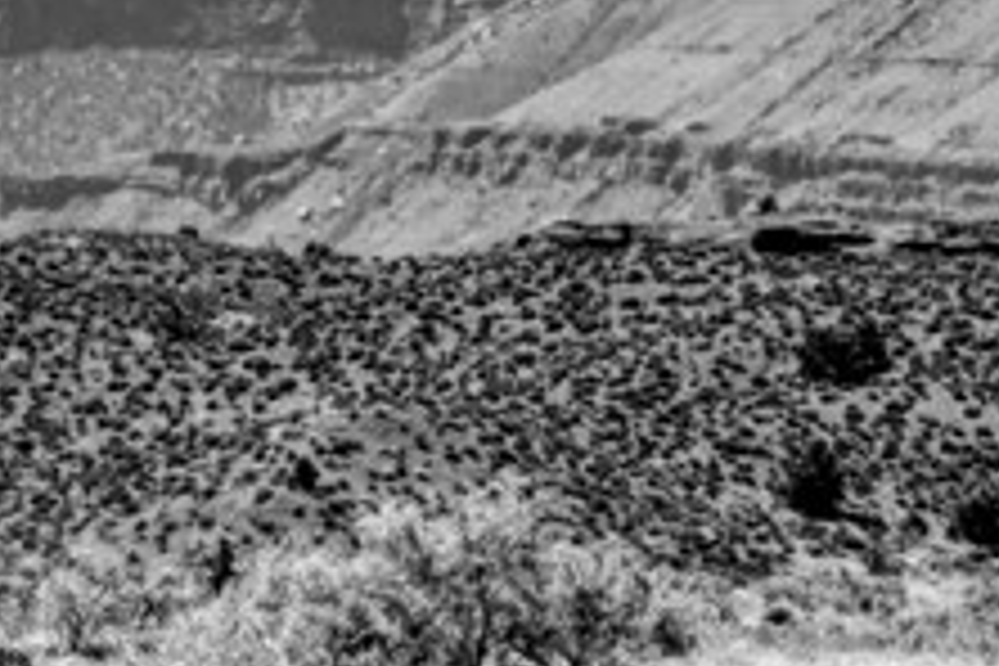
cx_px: 1035
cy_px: -99
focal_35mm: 852
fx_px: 23641
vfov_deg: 1.6
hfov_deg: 2.4
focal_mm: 210
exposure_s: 1/400
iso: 400
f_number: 18
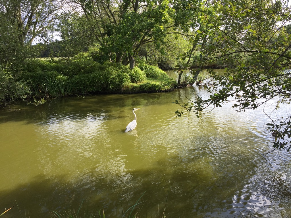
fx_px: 244
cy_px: 109
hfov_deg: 61.7
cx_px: 146
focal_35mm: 29
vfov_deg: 48.2
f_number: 2.2
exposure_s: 1/534
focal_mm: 4.15
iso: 32
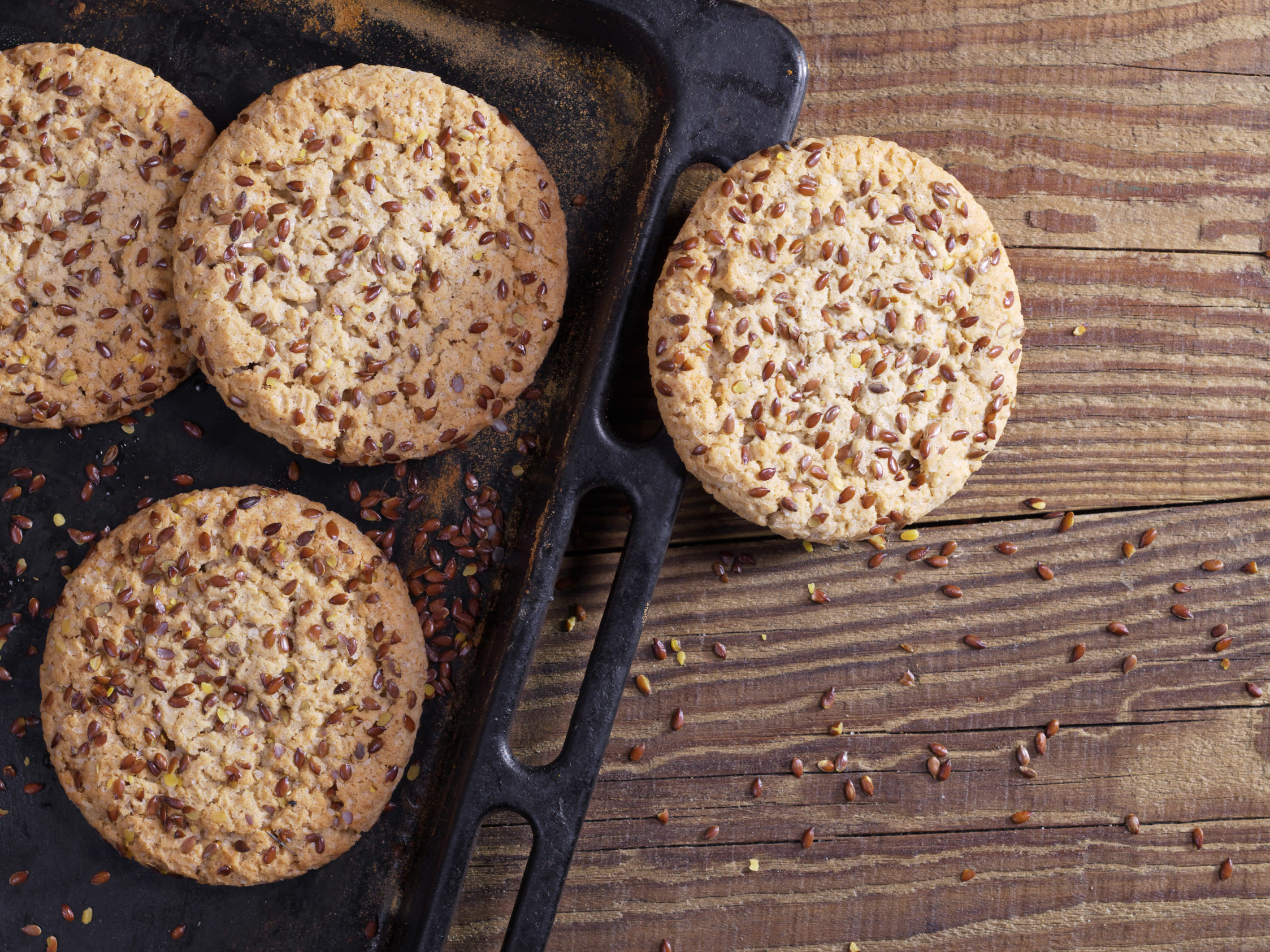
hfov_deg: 23.8
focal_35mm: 82
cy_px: 477
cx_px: 584
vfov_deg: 18.0
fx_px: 3008
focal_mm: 50
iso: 100
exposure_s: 1/1.25
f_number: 8
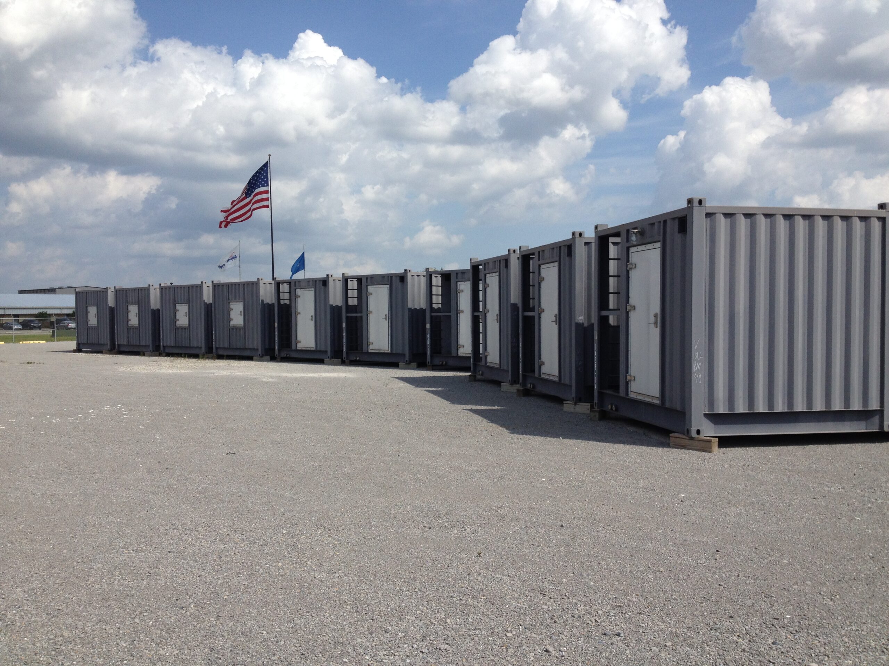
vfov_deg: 40.7
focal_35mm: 35
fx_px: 899
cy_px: 333
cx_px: 444
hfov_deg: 52.6
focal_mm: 4.28
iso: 50
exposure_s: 1/3247
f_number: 2.4
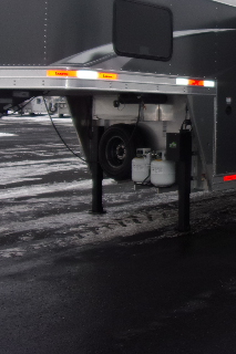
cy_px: 95
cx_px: 235
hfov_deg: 25.6
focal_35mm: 50
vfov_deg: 38.7
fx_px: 492
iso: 80
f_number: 3.3
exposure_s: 1/280
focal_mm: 4.3
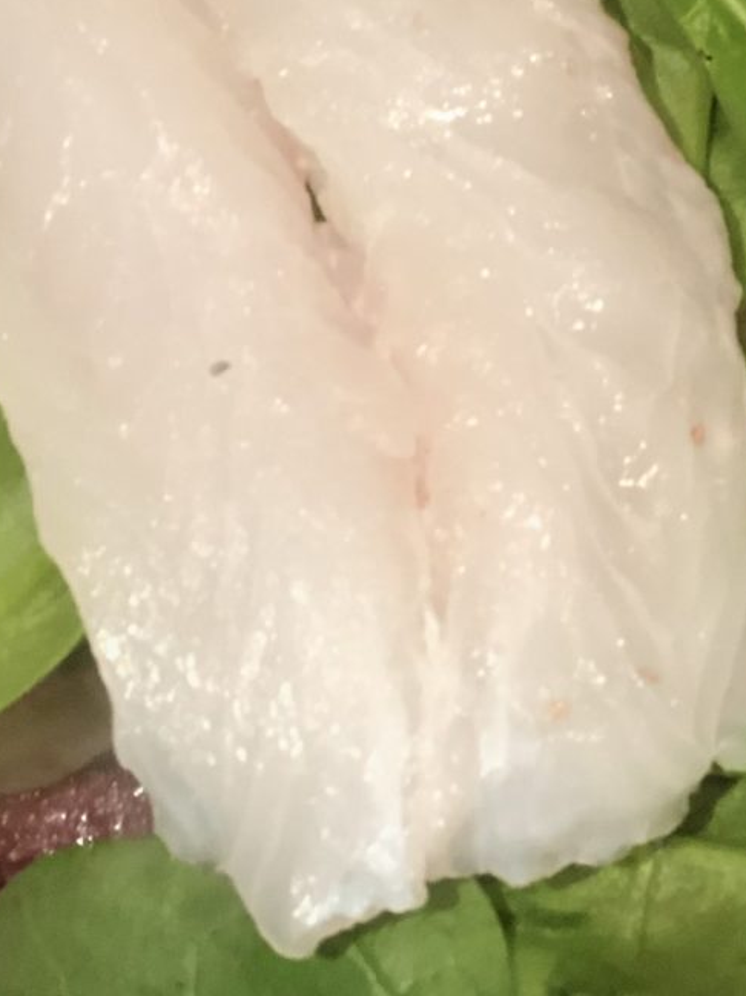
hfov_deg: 8.2
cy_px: -551
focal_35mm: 180
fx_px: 5177
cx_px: 794
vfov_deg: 10.6
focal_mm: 6.6
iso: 160
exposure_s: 1/33
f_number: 2.8
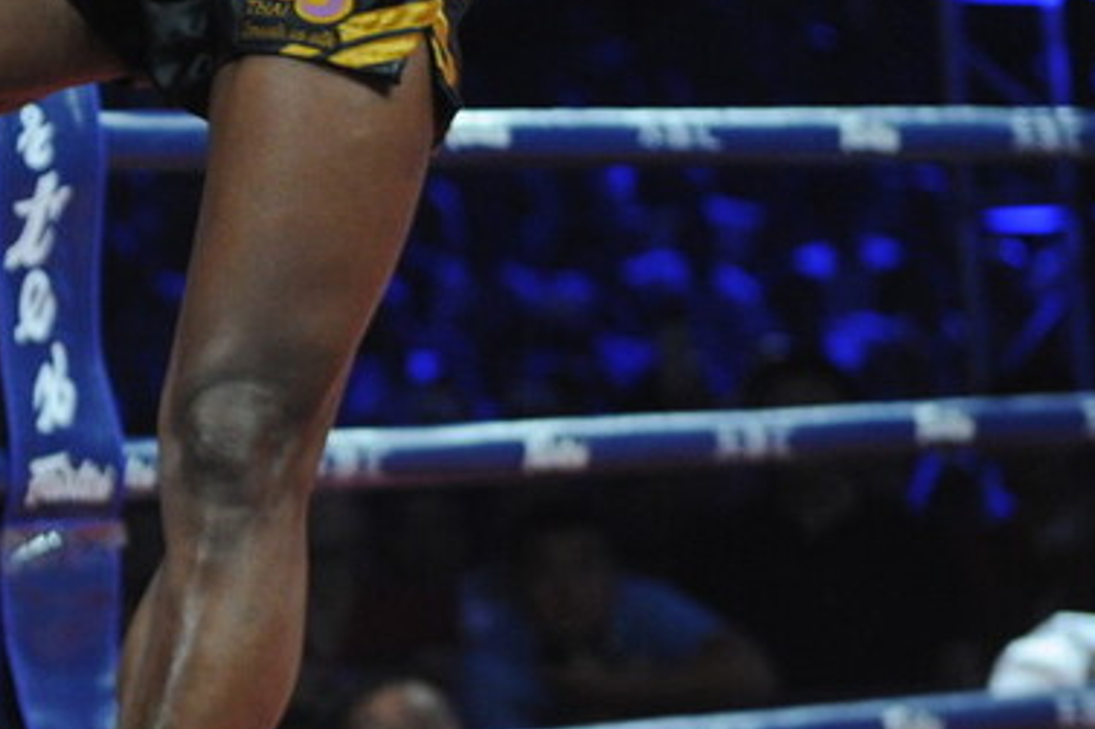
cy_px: -65
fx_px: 6780
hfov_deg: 9.2
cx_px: -70
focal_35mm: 223
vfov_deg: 6.1
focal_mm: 70
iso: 3200
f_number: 3.2
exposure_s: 1/1600
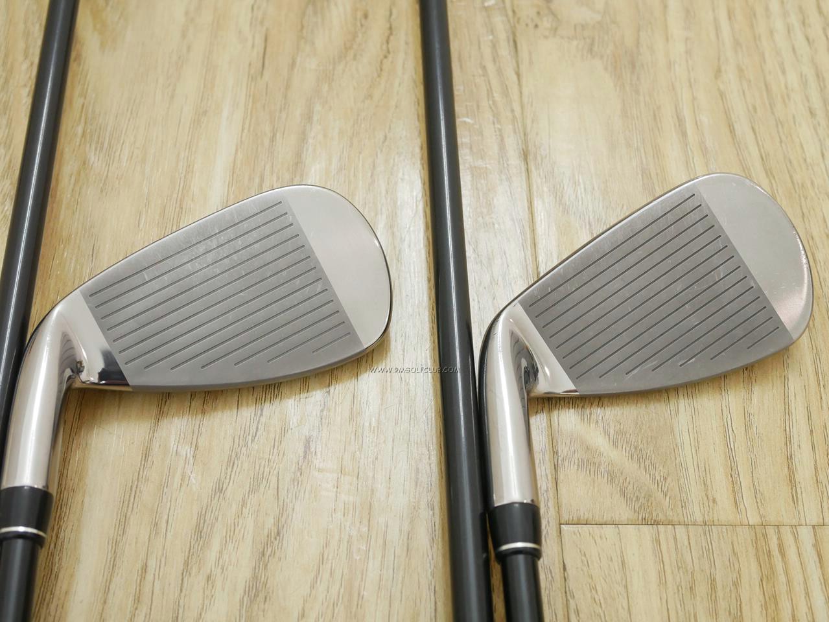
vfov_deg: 29.1
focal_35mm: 50
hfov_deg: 38.2
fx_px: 1198
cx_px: 414
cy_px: 311
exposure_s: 1/50
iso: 1600
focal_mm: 25
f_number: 4.5
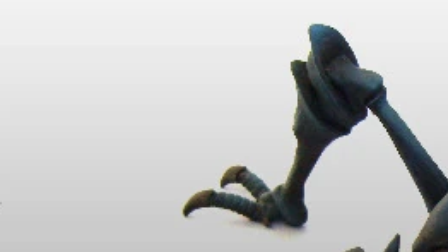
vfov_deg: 12.7
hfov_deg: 21.4
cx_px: 530
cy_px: 295
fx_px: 1104
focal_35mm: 93
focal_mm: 7.4
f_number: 2.8
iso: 69
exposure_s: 1/30
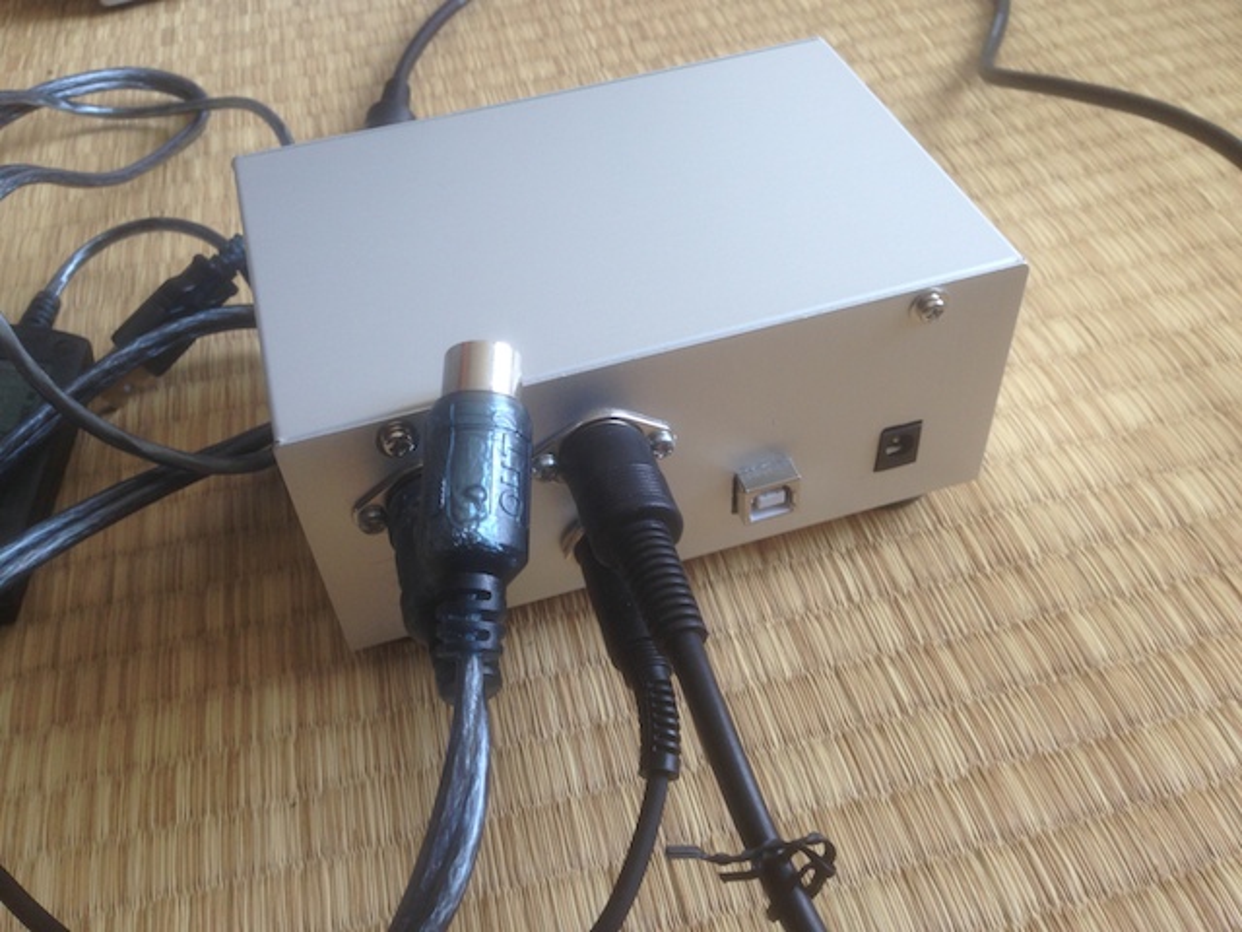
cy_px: 466
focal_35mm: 33
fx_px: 1184
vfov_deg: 42.9
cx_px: 621
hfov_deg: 55.4
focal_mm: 4.12
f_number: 2.4
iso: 50
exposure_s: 1/60
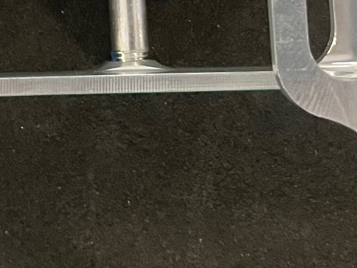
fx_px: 1217
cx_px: -54
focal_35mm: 118
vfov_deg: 11.5
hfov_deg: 16.1
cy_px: -235
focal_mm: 5.1
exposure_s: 1/30
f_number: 1.6
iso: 500
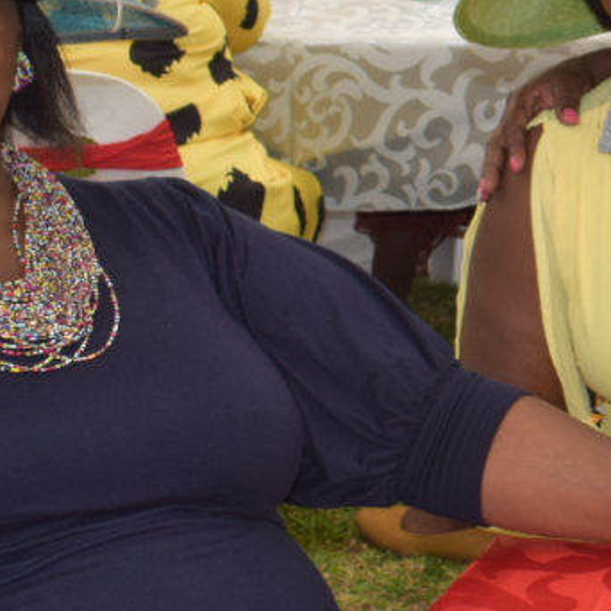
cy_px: 248
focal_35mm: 133
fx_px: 2656
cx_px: 1011
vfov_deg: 13.1
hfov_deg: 12.3
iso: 100
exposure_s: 1/160
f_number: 6.3
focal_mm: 22
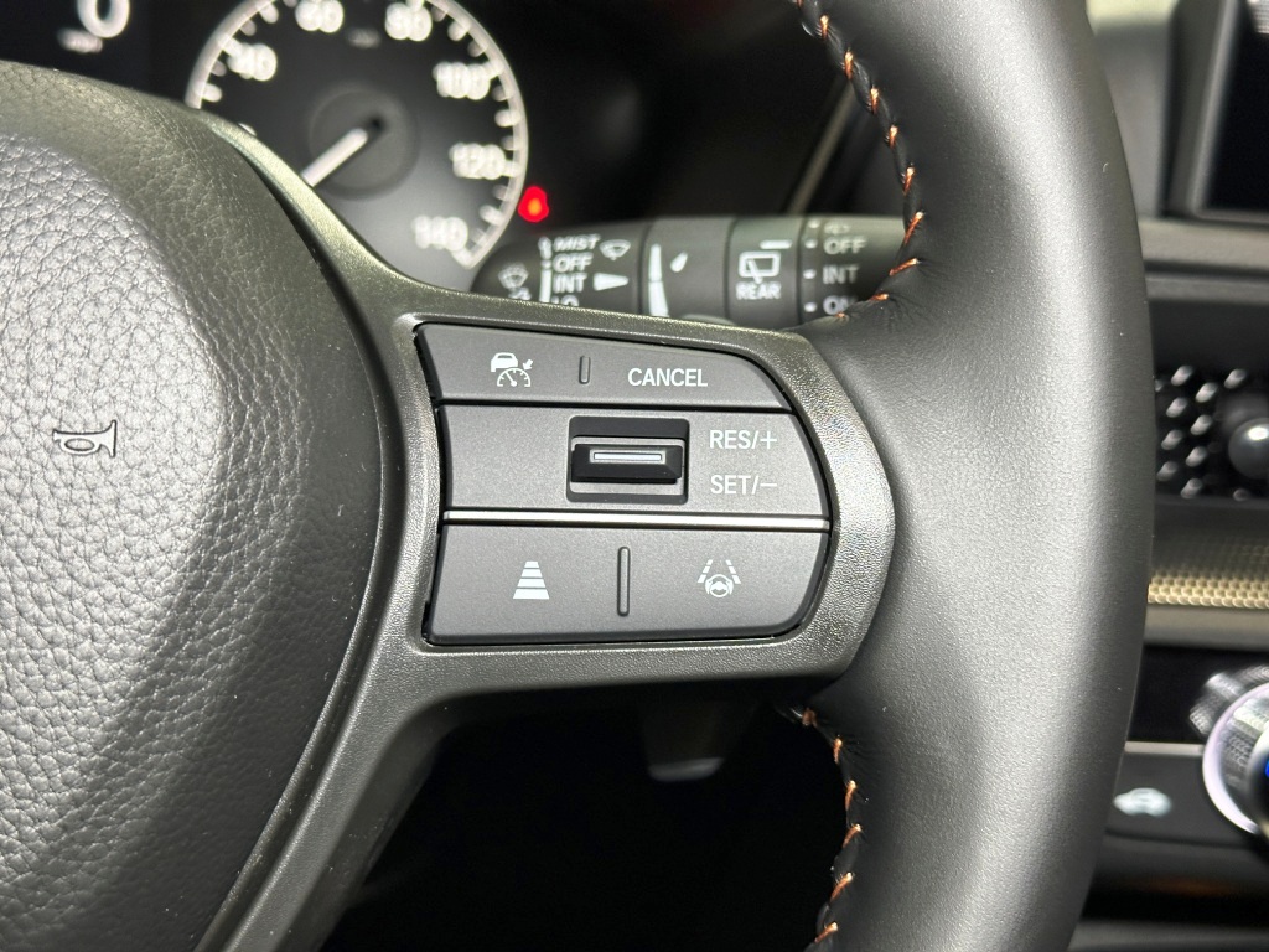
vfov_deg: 30.3
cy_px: 476
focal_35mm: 48
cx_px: 634
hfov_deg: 39.7
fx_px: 1760
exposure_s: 1/40
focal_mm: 6.86
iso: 320
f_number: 1.78
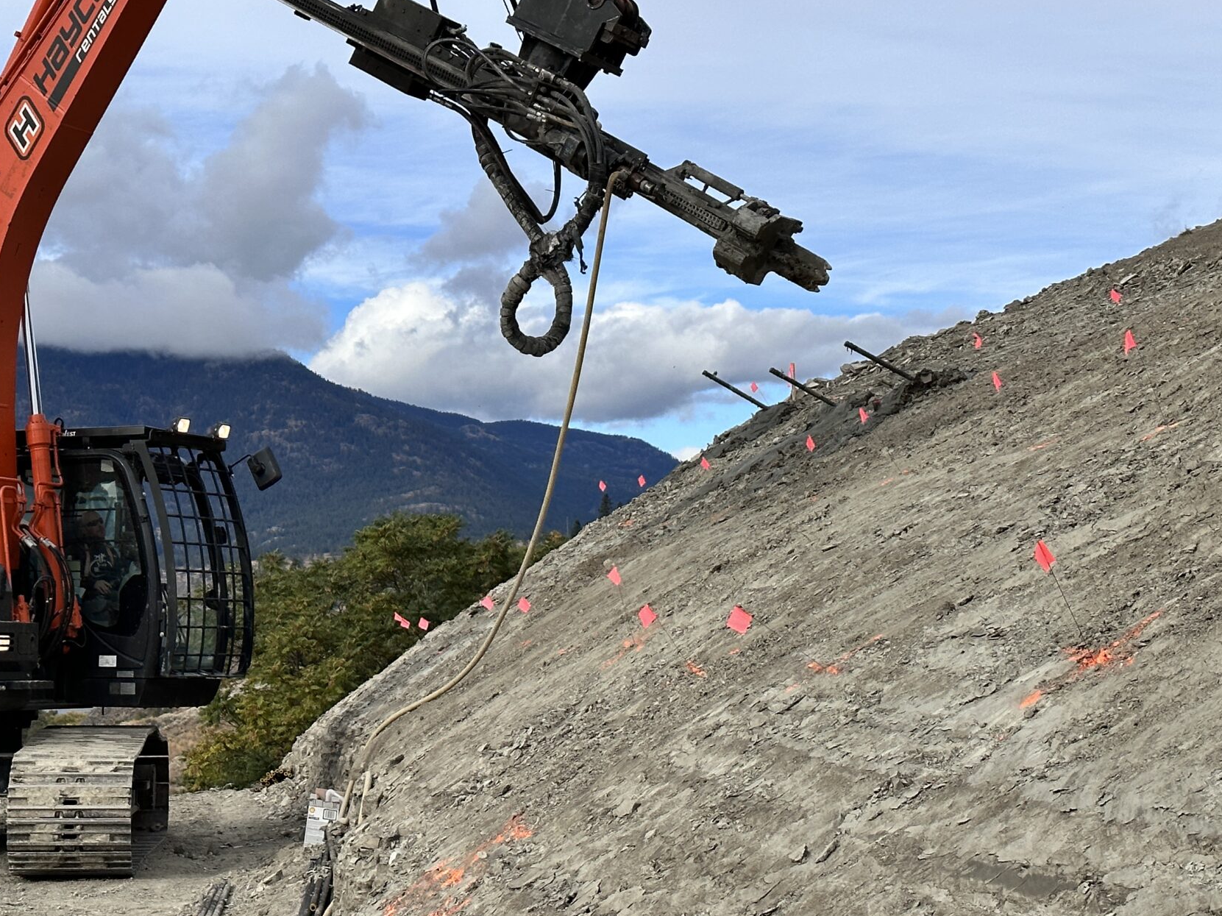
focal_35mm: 74
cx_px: 355
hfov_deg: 26.1
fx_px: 2612
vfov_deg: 19.9
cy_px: 337
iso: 64
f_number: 1.78
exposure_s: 1/3876
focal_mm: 6.86
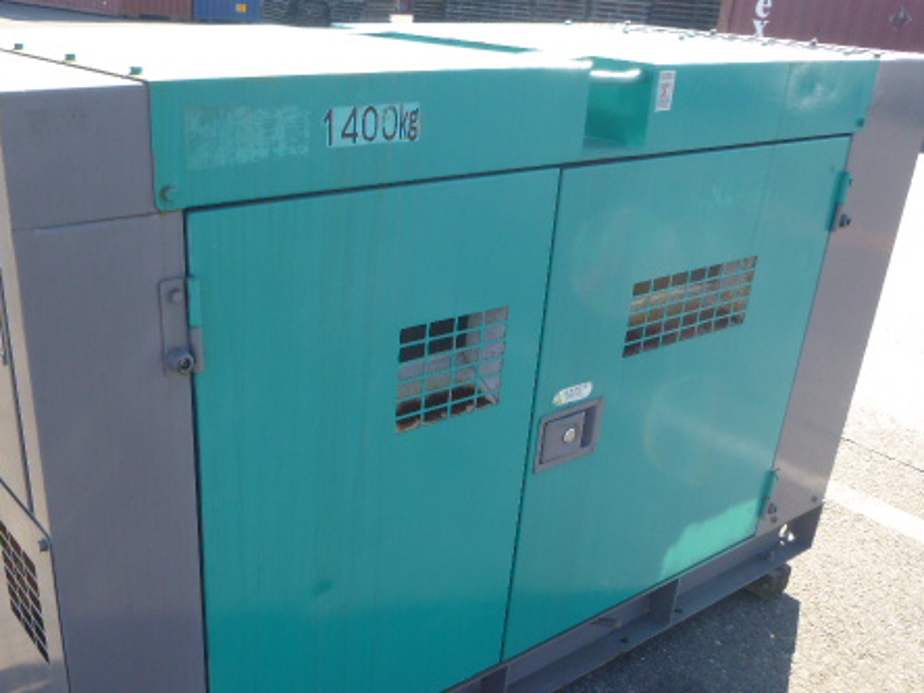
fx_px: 961
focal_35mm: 36
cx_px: 360
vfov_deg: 39.3
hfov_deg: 50.9
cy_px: 445
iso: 100
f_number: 3.9
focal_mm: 4.5
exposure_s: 1/125
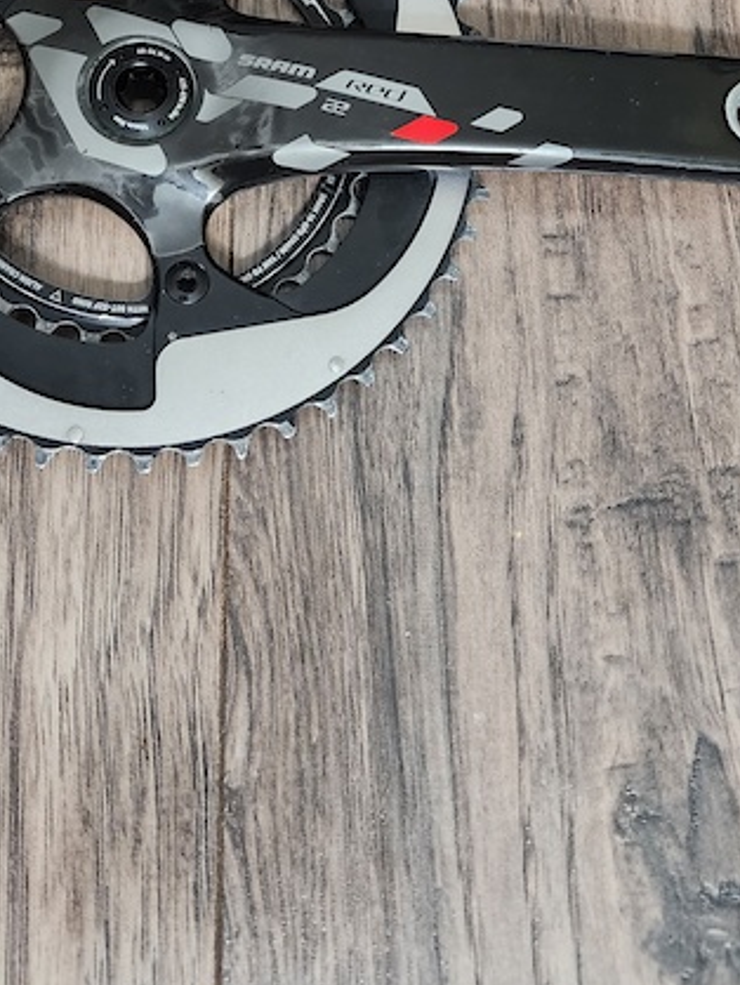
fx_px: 1253
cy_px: 106
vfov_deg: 39.9
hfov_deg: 32.8
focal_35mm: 44
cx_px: 290
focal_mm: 6.4
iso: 640
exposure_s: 1/30
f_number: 1.8
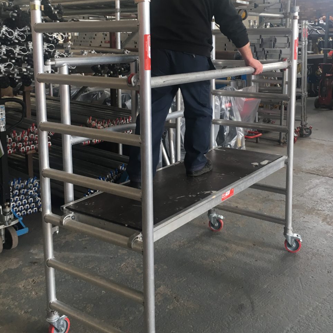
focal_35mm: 41
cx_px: 177
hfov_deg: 40.9
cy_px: 110
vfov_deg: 40.4
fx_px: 446
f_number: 2.2
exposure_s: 1/33
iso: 32
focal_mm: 4.15
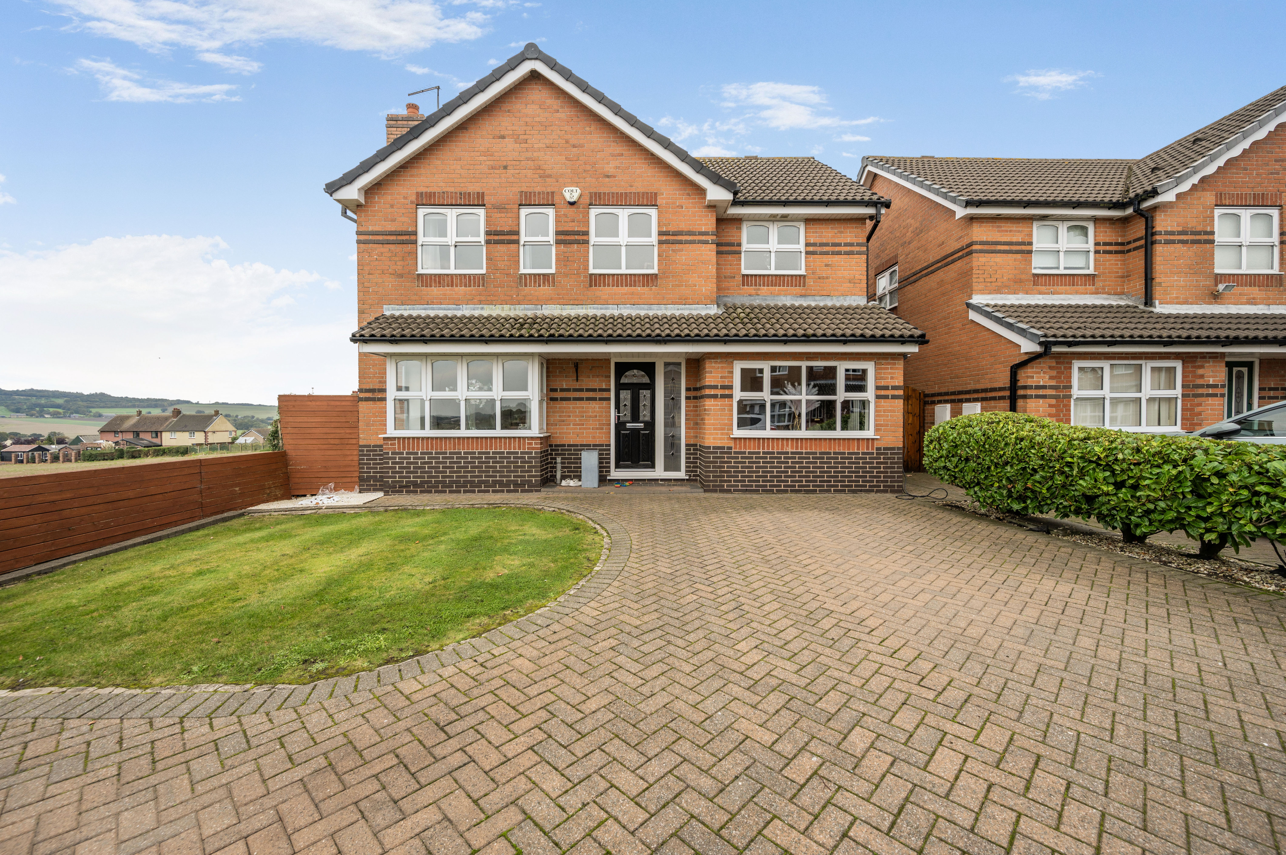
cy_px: 428
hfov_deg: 104.3
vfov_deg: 81.1
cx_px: 643
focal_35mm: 14
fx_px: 500
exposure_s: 1/250
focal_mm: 14
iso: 250
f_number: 6.3
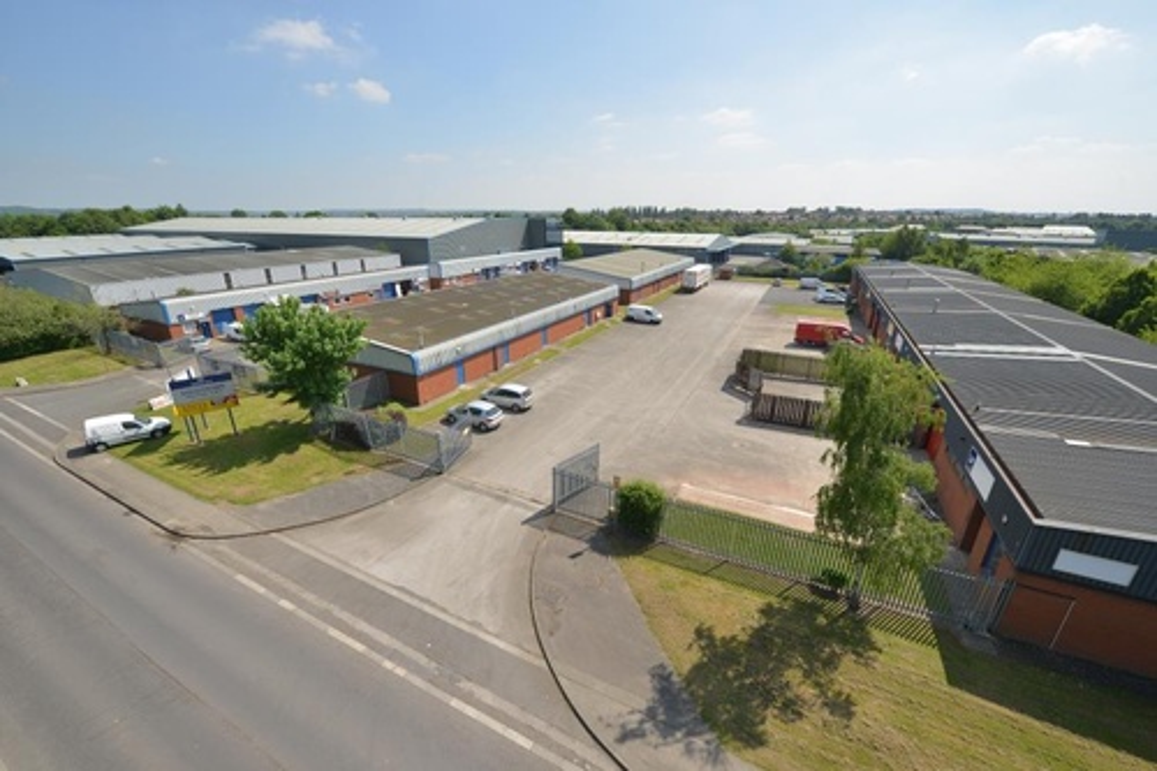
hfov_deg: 104.3
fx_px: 450
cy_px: 386
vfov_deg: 81.2
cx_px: 578
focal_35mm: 14
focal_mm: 14
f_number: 8
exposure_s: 1/200
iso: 100
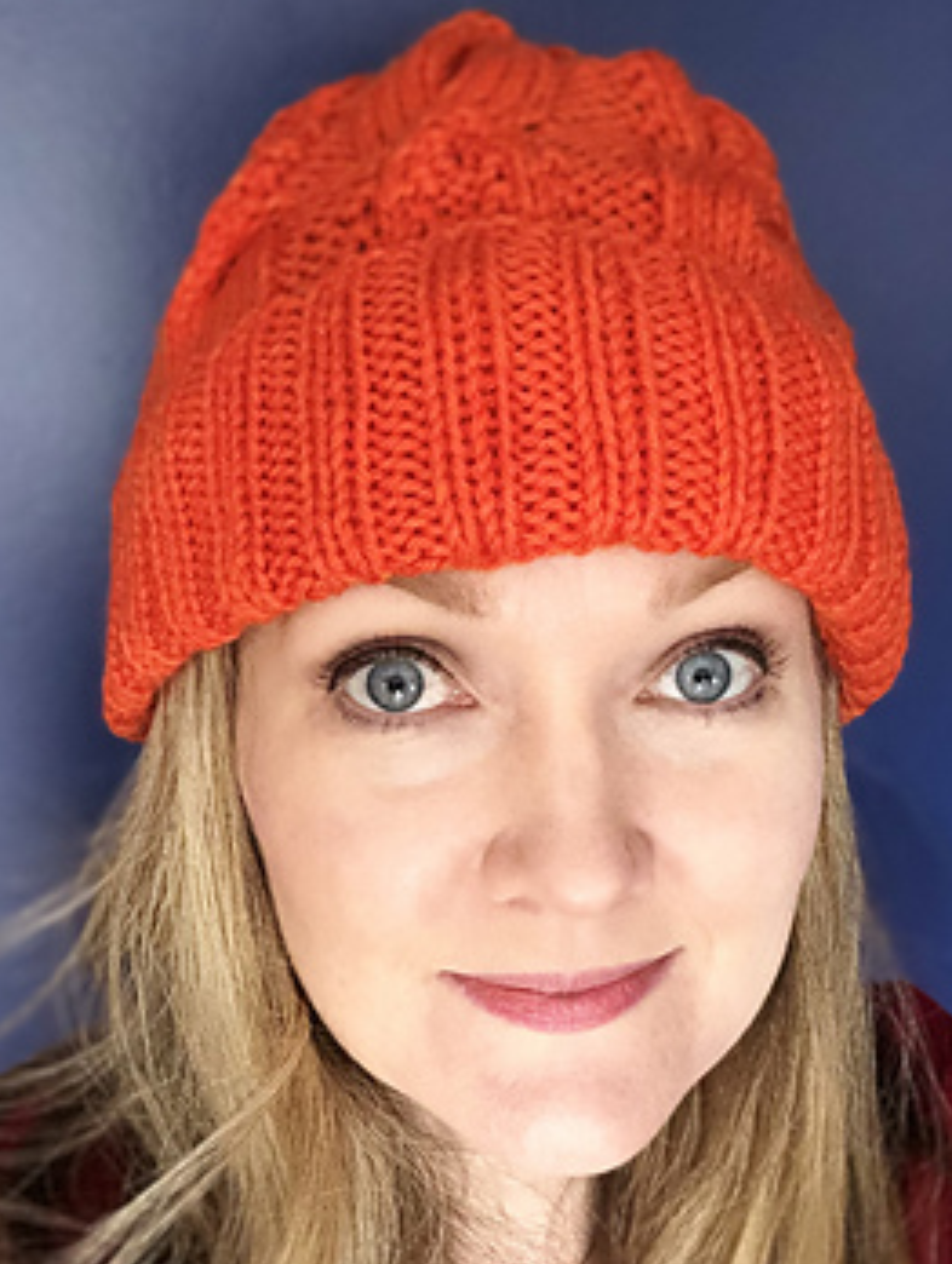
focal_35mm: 46
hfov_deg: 31.6
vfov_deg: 40.5
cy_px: 872
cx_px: 505
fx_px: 1683
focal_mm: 2.87
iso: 160
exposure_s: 1/30
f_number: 2.2
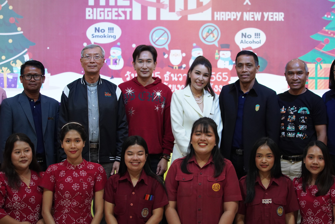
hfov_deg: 19.5
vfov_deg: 13.0
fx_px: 977
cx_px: 168
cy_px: 112
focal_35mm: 105
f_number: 4
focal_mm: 70
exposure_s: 1/50
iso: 1250
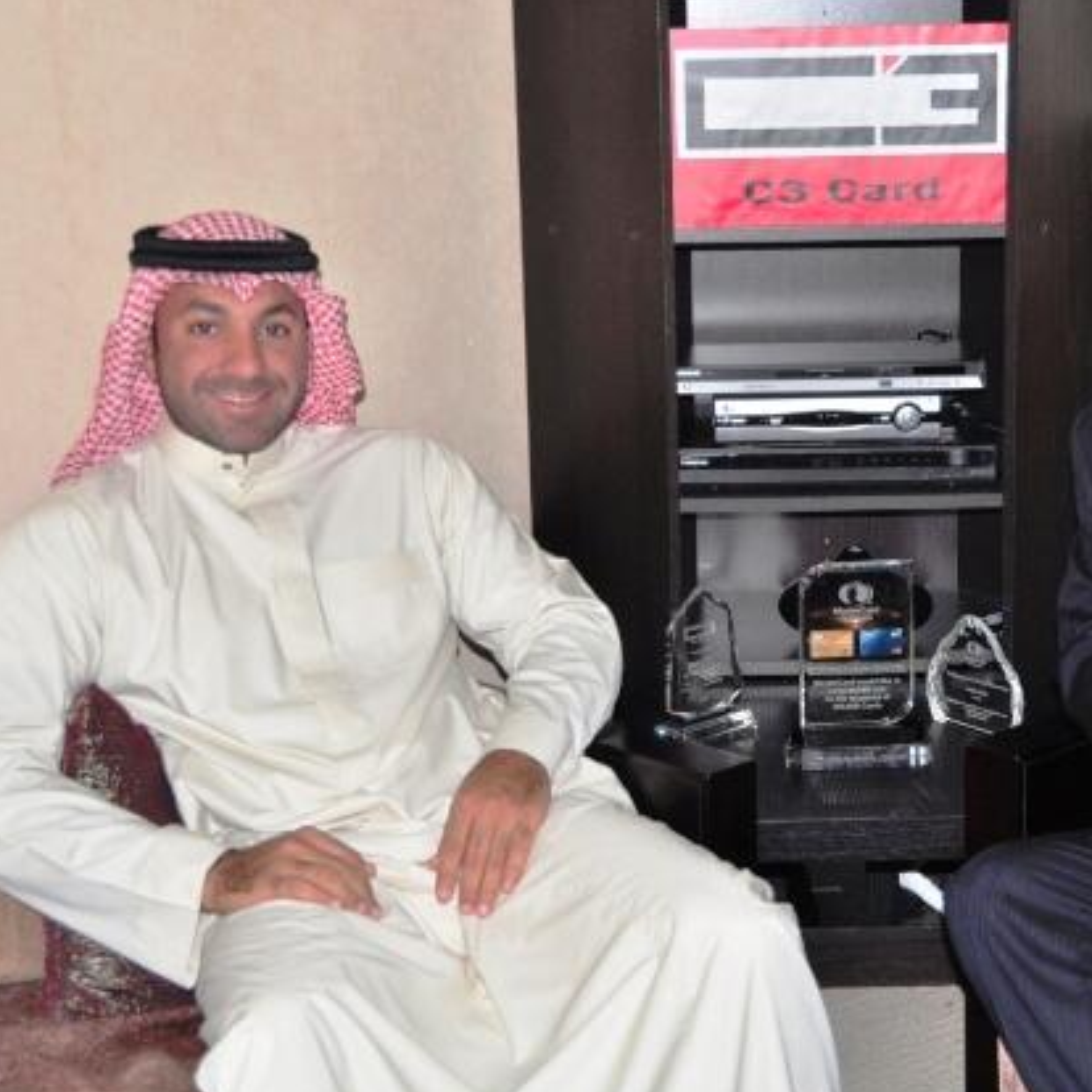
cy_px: 549
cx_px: 781
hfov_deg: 27.0
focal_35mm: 63
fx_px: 2248
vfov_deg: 27.3
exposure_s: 1/200
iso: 400
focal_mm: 32
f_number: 5
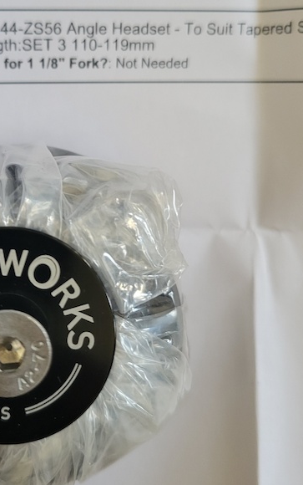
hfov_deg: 33.4
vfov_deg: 51.5
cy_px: 261
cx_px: 105
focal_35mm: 38
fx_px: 502
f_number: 1.8
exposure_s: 1/40
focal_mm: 5.4
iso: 400
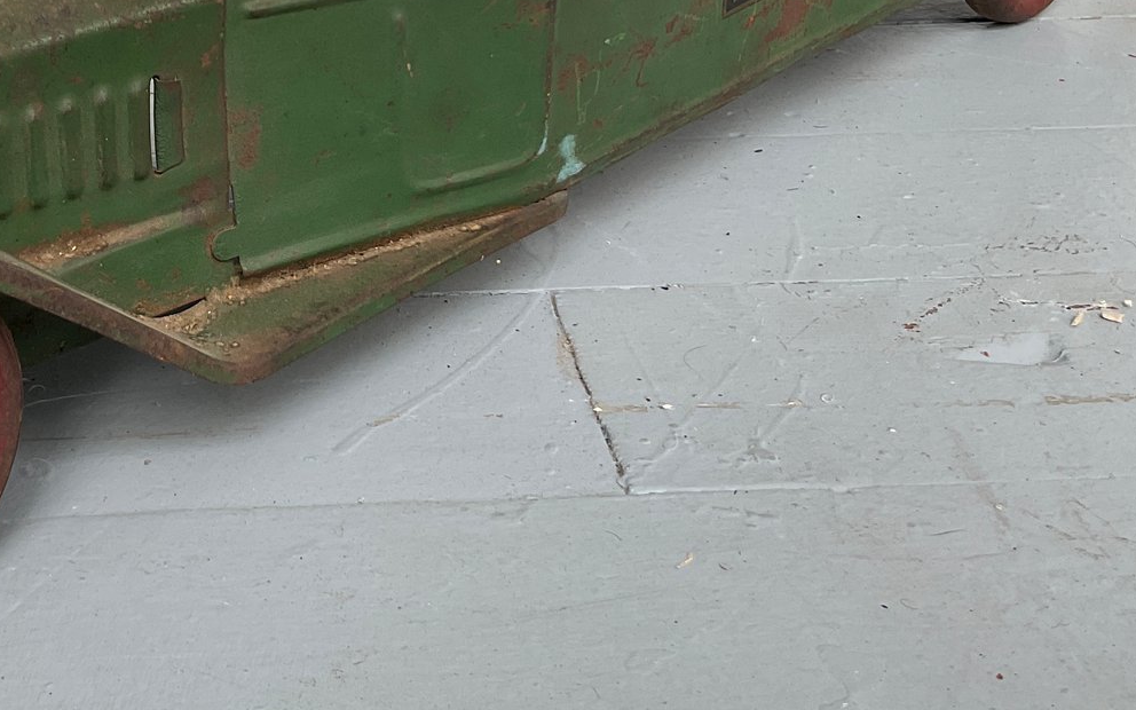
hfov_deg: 32.3
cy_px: 94
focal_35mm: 62
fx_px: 1920
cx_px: 273
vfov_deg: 20.6
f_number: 1.8
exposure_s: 1/122
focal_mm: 3
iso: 25
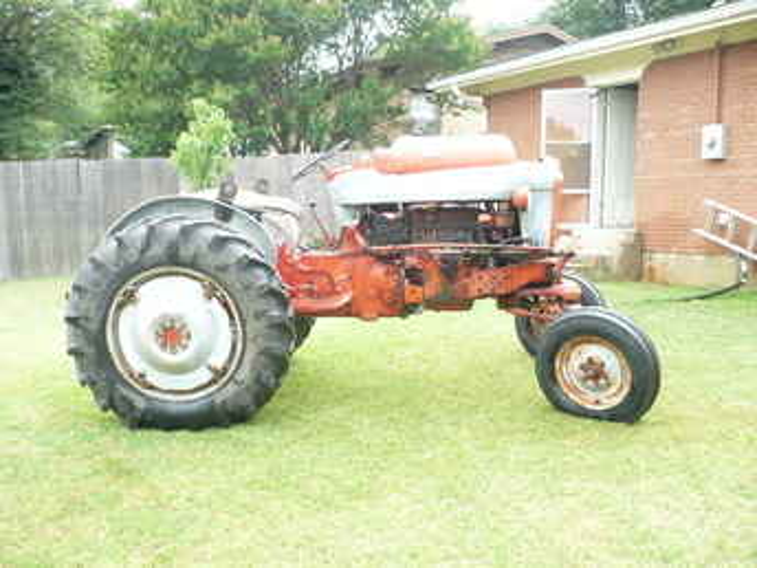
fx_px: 765
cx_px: 378
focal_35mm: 35
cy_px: 284
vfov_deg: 40.7
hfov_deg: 52.6
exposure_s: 1/80
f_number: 2.8
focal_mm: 5.8
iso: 100
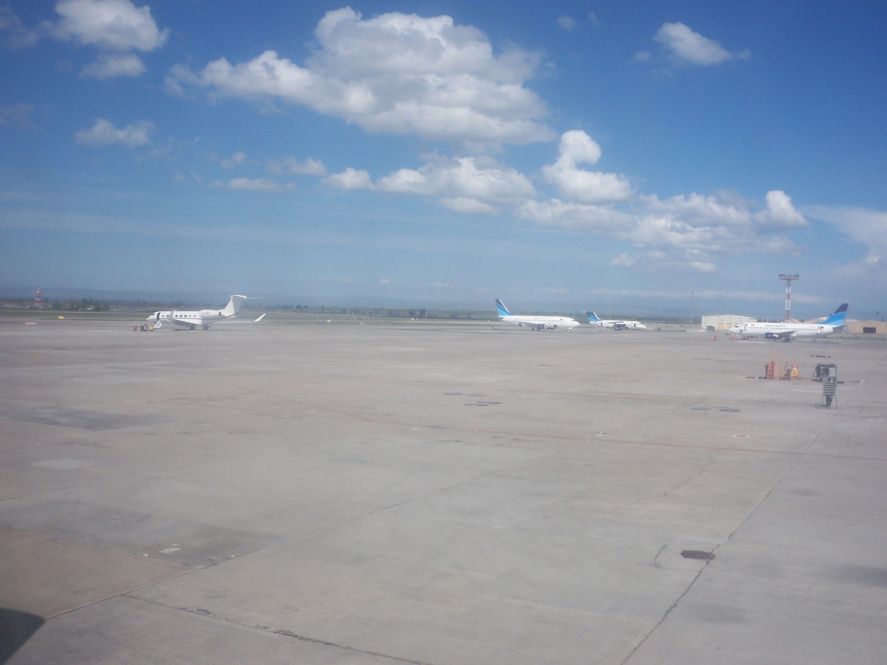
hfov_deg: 49.0
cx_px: 444
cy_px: 332
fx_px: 974
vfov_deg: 37.7
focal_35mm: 38
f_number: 5.6
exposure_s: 1/400
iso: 80
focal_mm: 6.3
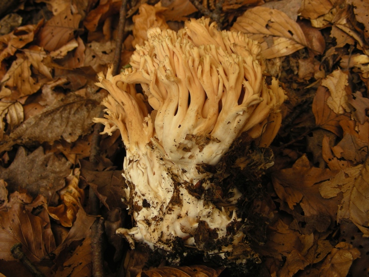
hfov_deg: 49.0
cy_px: 138
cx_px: 184
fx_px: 405
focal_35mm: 38
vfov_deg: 37.7
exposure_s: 1/29.8
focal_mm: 6.3
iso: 63
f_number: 3.5
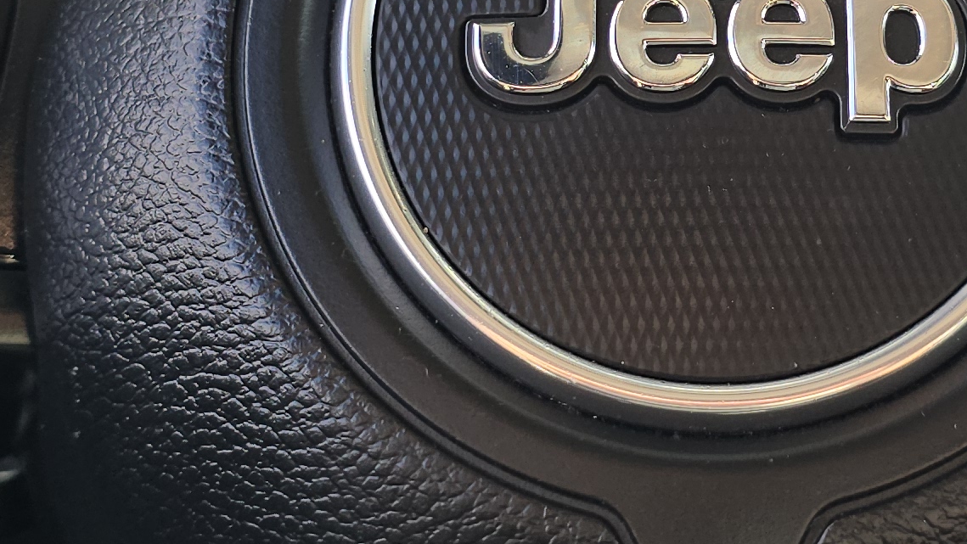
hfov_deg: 24.0
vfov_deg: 13.6
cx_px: 706
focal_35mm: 88
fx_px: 2257
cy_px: 16
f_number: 1.7
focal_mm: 6.3
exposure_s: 1/180
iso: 20
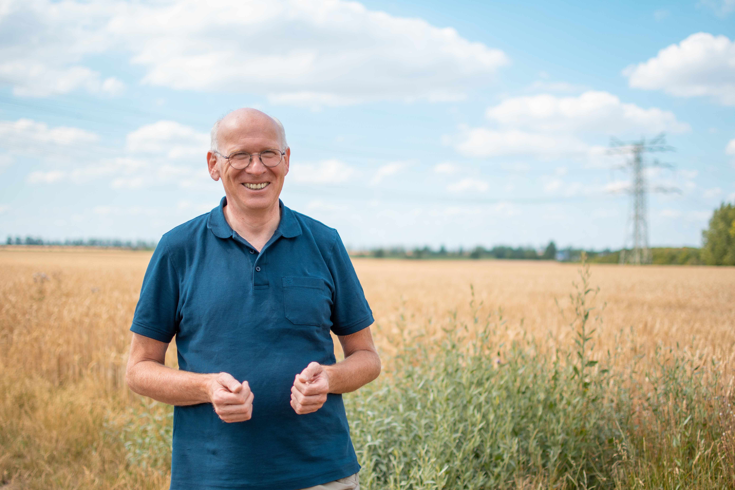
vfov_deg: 26.0
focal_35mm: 52
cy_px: 245
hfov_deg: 38.2
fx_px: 1062
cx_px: 368
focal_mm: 35
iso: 100
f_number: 1.8
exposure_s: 1/4000
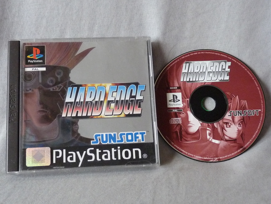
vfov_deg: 30.3
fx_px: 376
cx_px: 136
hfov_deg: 39.7
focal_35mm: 48
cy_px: 102
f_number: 2.8
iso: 400
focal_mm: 4.8
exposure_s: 1/30
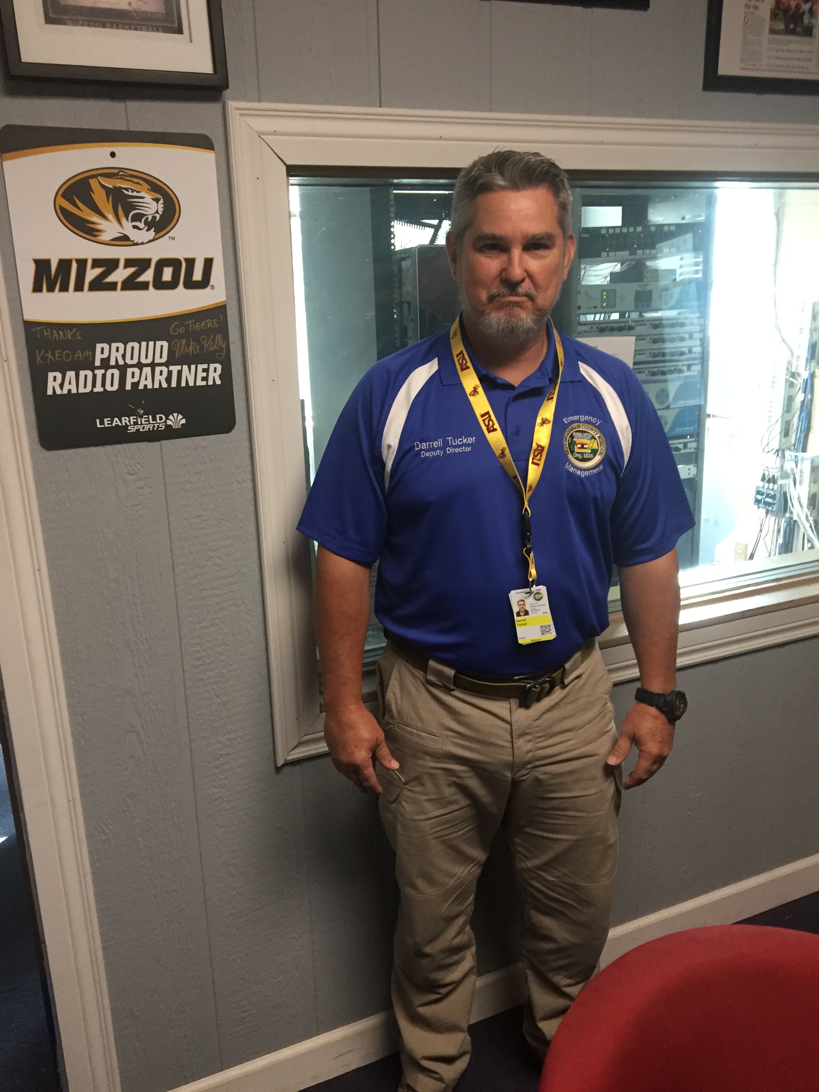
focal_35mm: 29
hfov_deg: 48.2
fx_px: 915
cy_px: 546
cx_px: 410
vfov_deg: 61.7
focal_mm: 4.15
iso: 125
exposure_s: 1/30
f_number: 2.2
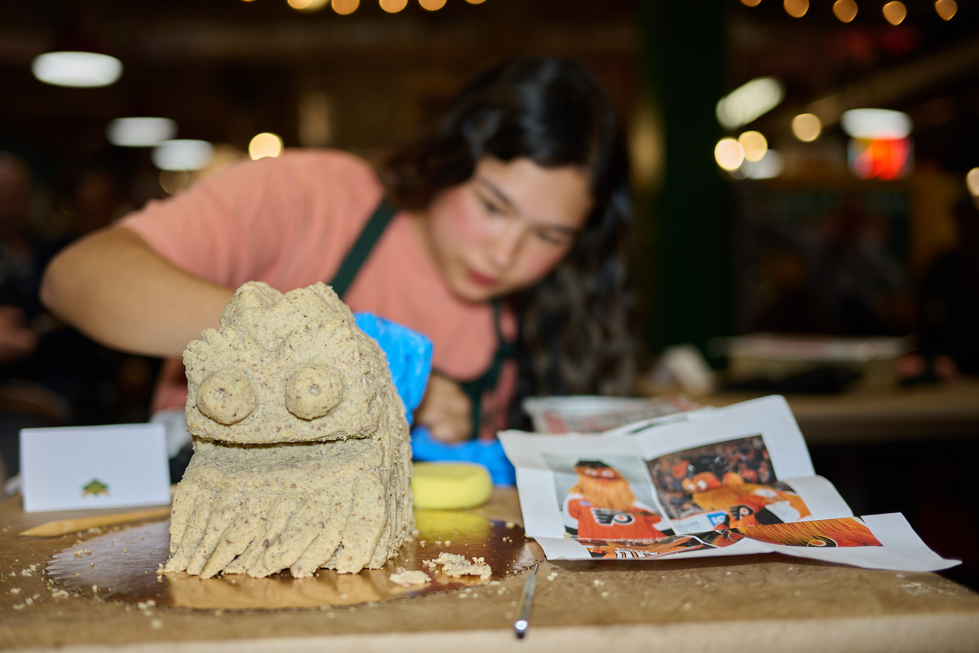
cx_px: 490
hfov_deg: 48.5
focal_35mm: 40
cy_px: 326
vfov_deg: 33.4
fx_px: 1088
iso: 200
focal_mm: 40
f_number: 2
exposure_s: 1/200
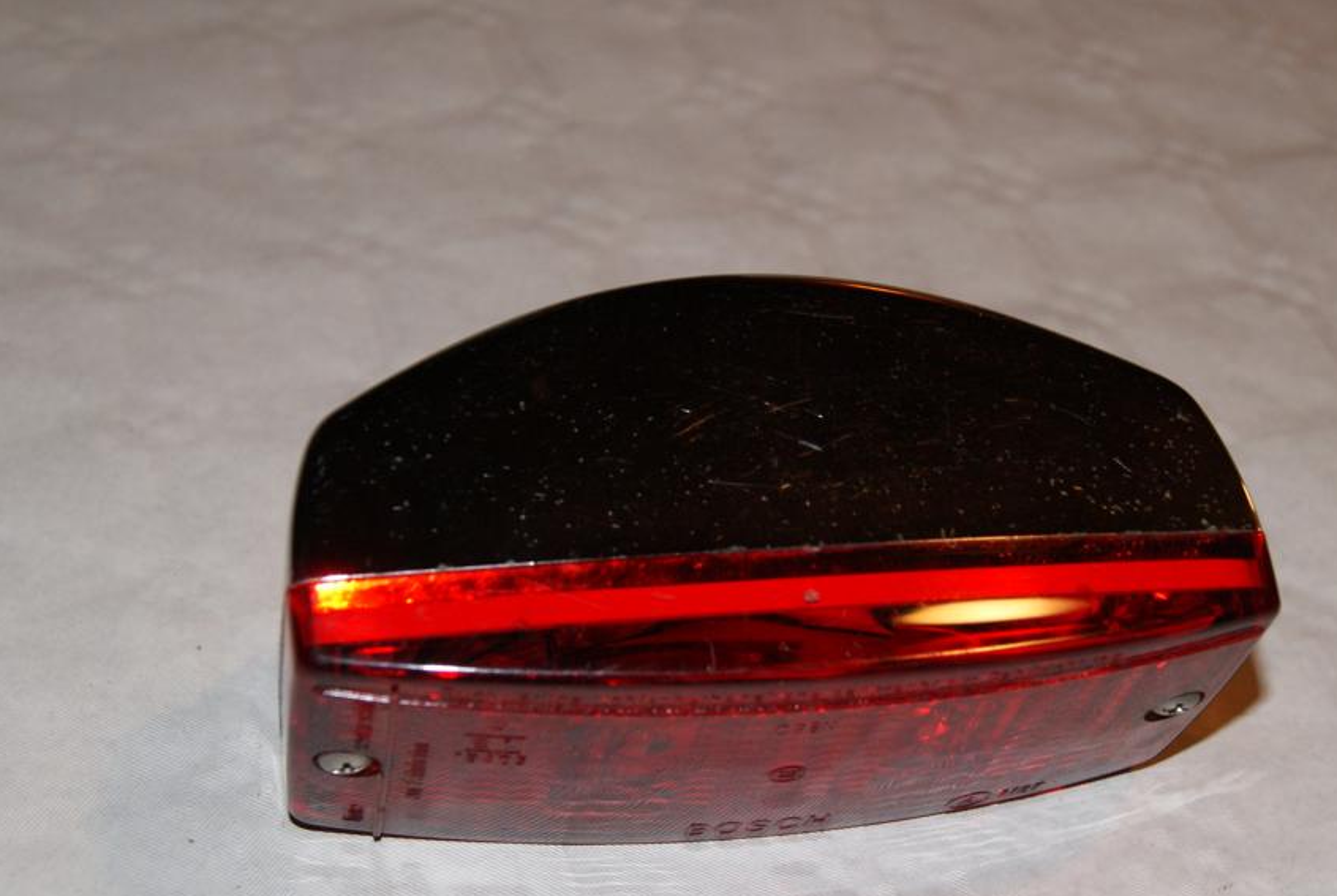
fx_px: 2269
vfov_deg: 22.3
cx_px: 723
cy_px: 528
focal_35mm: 61
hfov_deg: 32.8
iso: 400
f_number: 5.6
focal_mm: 30
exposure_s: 1/60
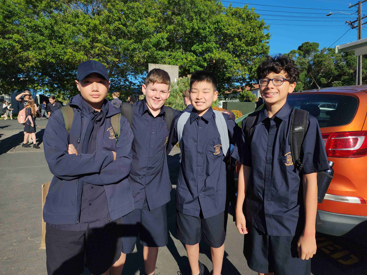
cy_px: 138
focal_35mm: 23
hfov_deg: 73.9
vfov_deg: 58.9
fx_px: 244
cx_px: 184
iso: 12
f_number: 1.8
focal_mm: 6.4
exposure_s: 1/1493
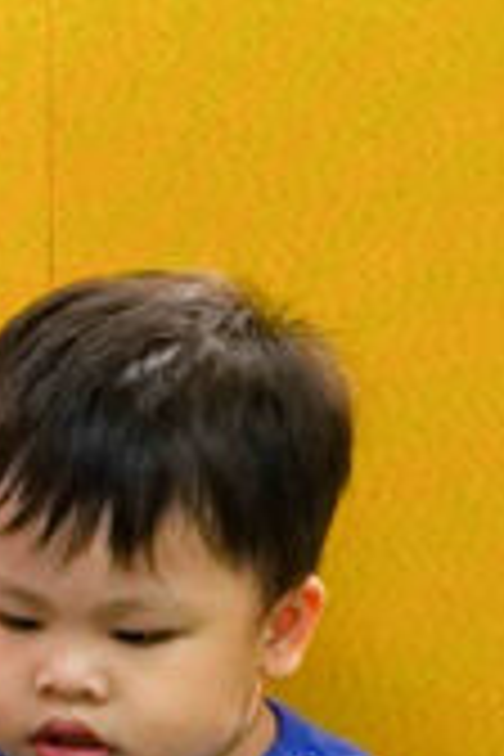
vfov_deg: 3.7
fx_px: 11654
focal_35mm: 555
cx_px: -396
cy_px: 392
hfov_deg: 2.5
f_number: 5
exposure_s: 1/1000
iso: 3200
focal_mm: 81
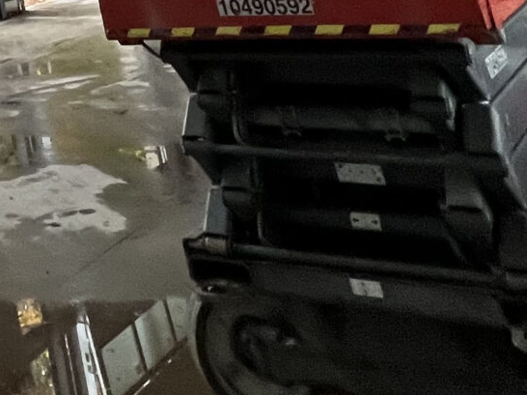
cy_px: -528
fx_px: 928
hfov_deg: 25.1
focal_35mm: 61
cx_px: -237
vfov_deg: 15.2
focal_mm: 1.57
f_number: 1.8
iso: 250
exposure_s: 1/99
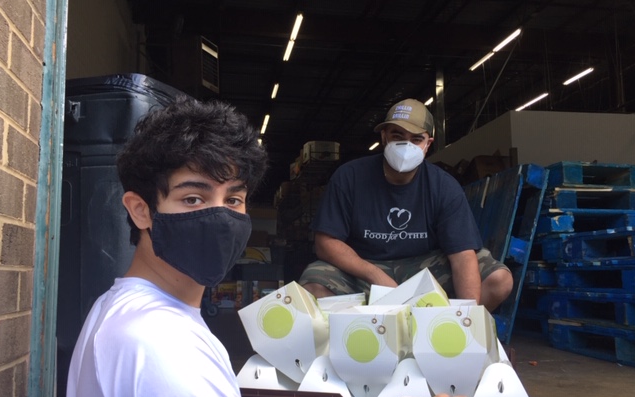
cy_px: 224
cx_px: 316
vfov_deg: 40.5
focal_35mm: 31
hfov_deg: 61.2
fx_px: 537
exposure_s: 1/172
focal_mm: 4.15
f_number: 2.2
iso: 32
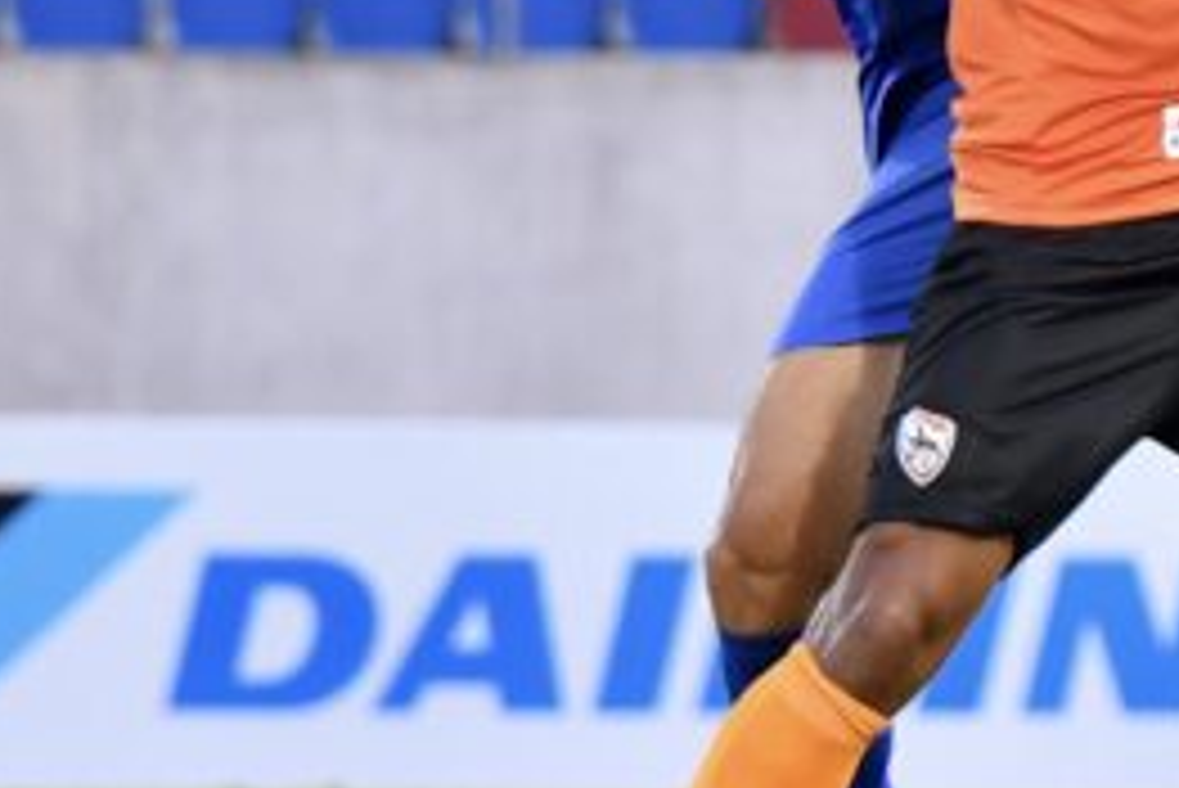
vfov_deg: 2.0
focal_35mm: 687
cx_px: 1179
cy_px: -27
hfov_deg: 3.0
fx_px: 22511
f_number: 4
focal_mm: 200
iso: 1000
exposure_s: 1/1000
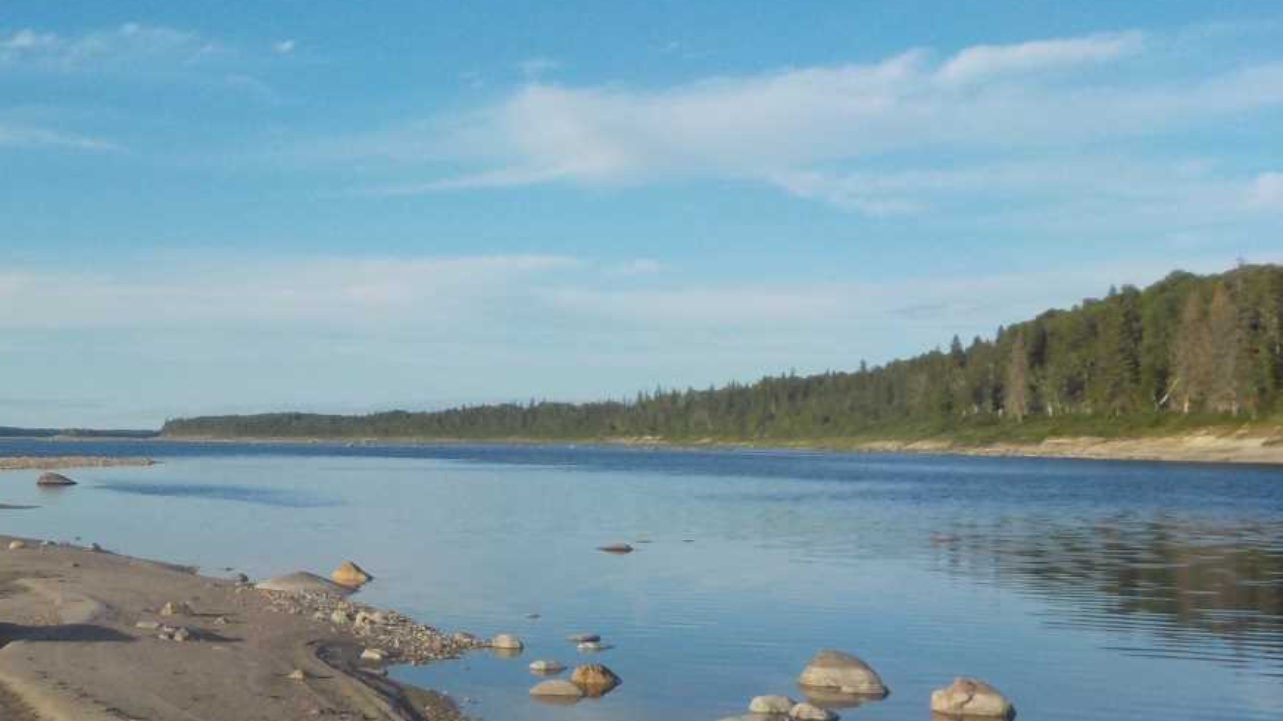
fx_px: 1837
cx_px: 271
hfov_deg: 37.2
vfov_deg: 22.2
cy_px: 455
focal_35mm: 54
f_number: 3.3
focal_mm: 4.1
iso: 125
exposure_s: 1/1250
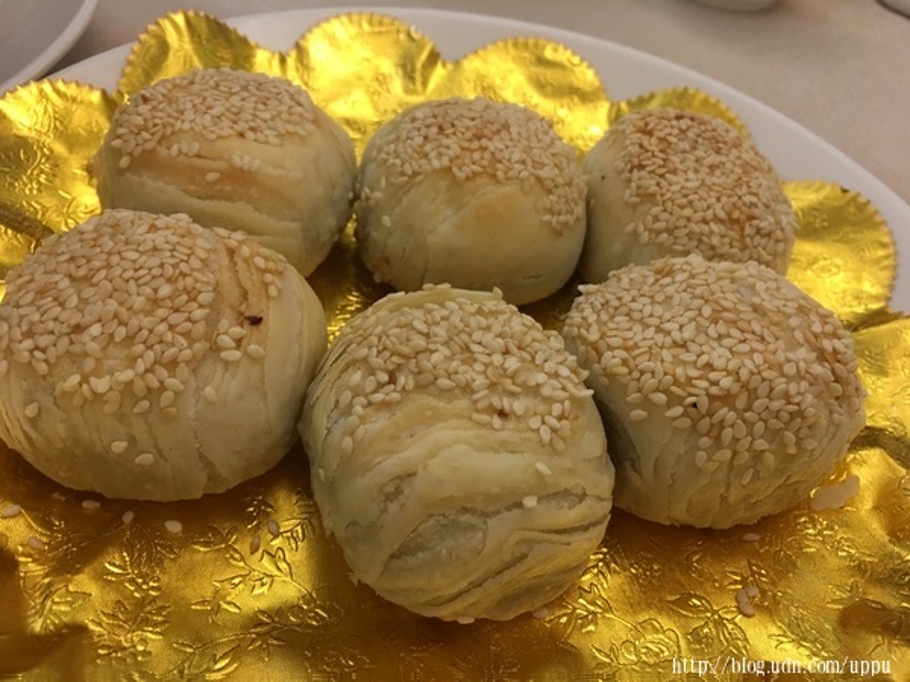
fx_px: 762
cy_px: 341
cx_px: 455
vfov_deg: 48.2
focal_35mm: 29
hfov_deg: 61.7
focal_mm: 4.15
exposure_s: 1/15
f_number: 2.2
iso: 40
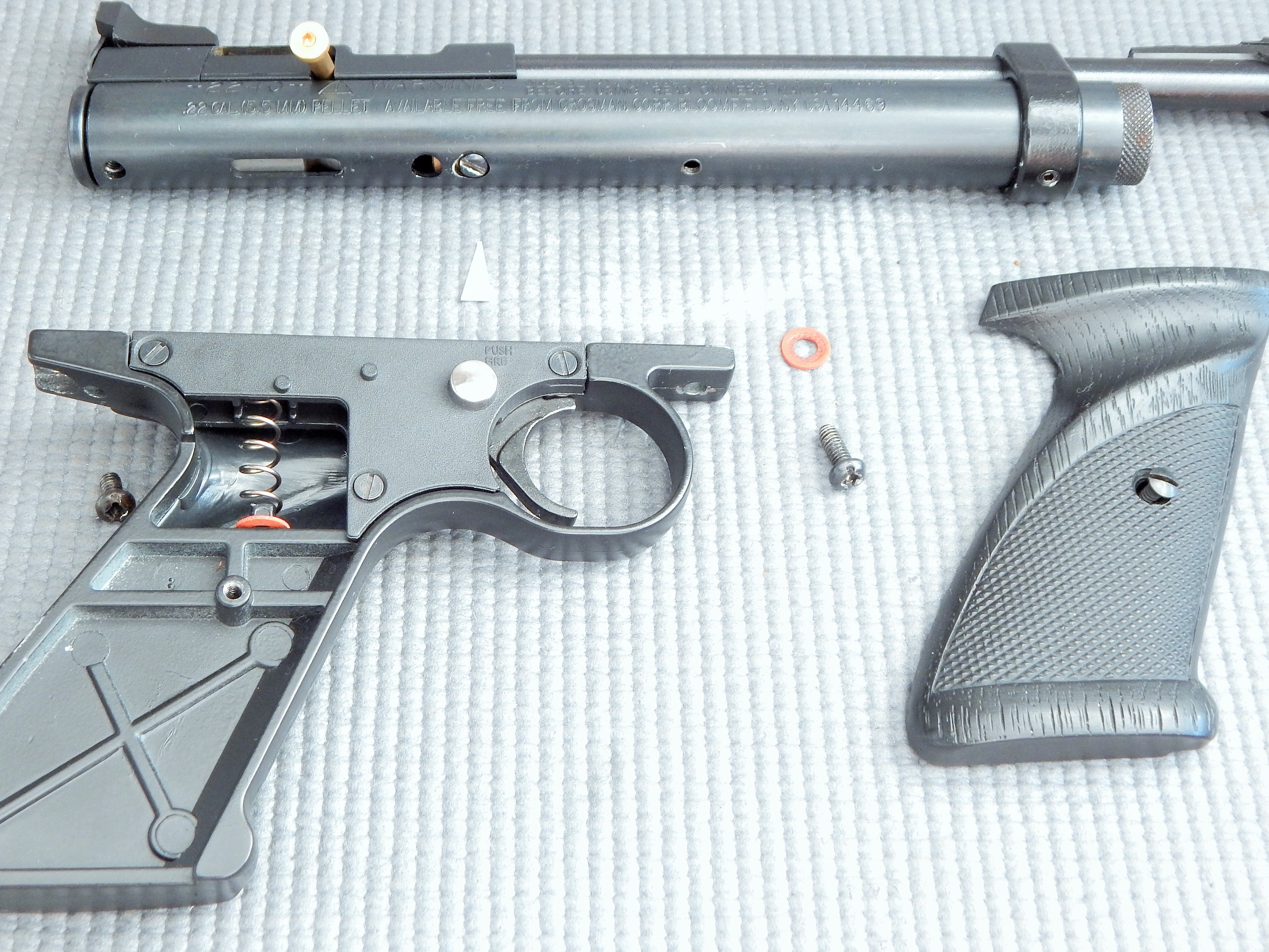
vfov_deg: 28.0
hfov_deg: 36.8
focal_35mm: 52
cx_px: 592
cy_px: 401
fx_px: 1906
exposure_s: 1/25
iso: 400
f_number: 3.6
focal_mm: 7.7
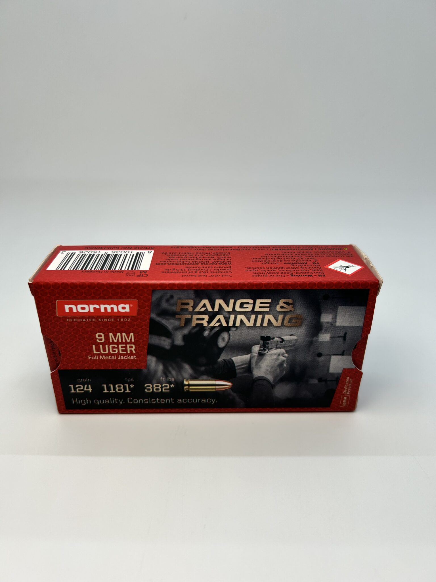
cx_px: 218
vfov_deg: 67.3
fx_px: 437
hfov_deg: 53.1
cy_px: 291
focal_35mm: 26
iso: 50
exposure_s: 1/625
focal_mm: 5.7
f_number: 1.5
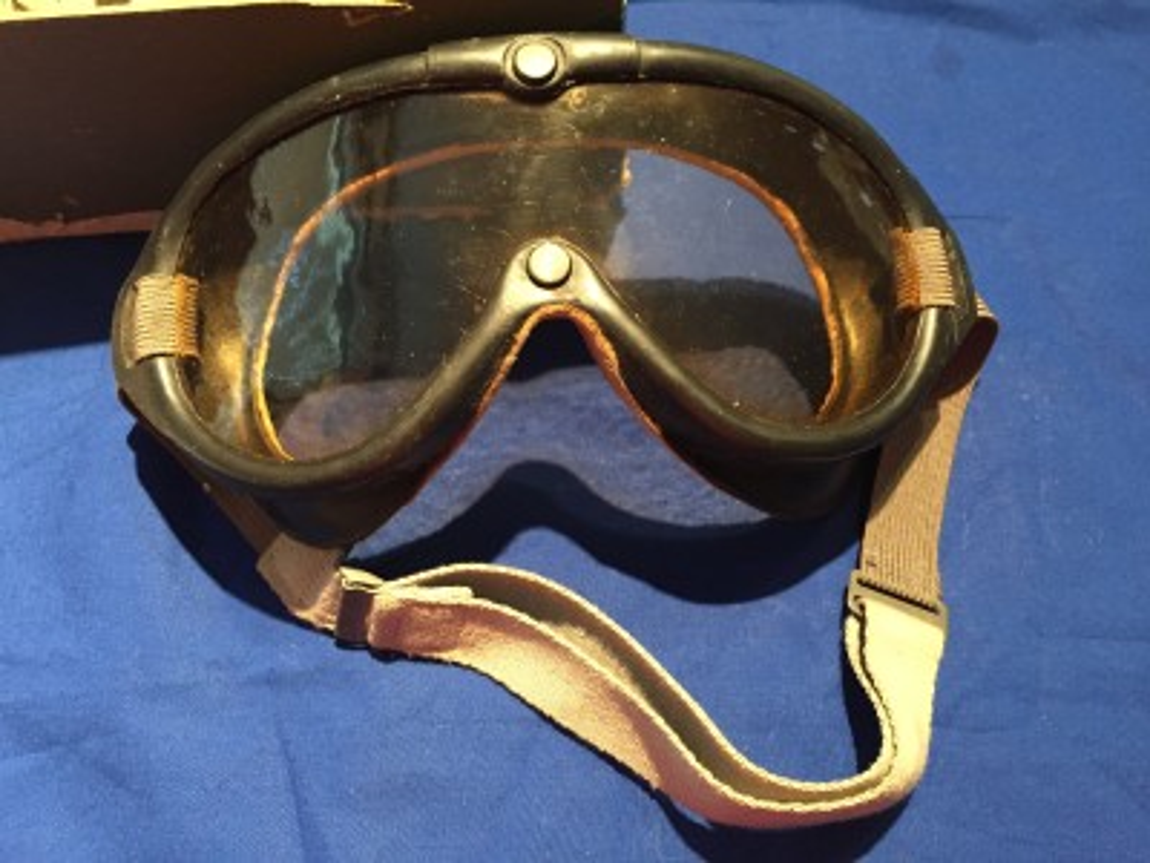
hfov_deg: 61.7
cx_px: 575
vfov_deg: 48.2
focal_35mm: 29
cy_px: 432
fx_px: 963
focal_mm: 4.15
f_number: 2.2
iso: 250
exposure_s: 1/15
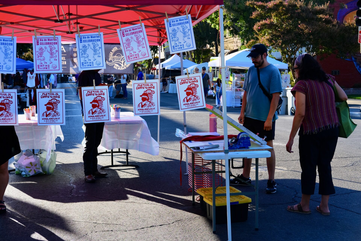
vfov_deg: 25.5
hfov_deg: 37.5
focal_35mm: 53
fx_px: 531
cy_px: 120
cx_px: 180
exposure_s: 1/480
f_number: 5
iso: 320
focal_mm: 35
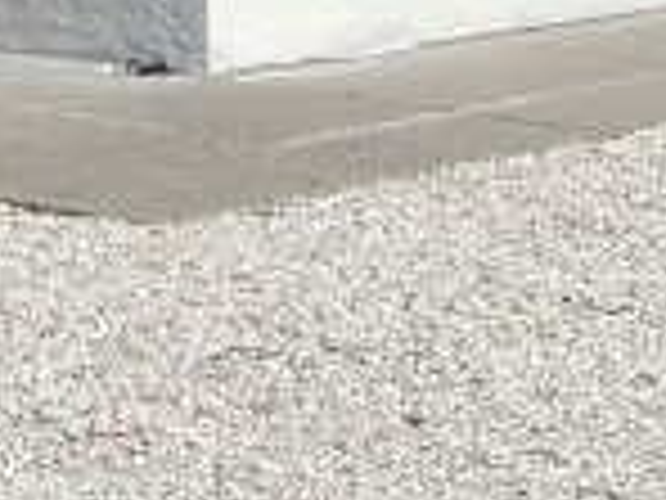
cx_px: -374
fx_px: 3463
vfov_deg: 7.9
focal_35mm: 180
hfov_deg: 10.6
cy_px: -491
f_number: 1.5
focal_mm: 5.7
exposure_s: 1/12658
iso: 50
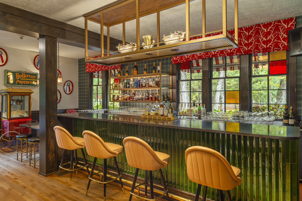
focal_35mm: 22
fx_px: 185
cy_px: 110
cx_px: 137
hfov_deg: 78.4
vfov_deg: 57.1
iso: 100
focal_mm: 20
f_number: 16
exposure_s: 1/1.67
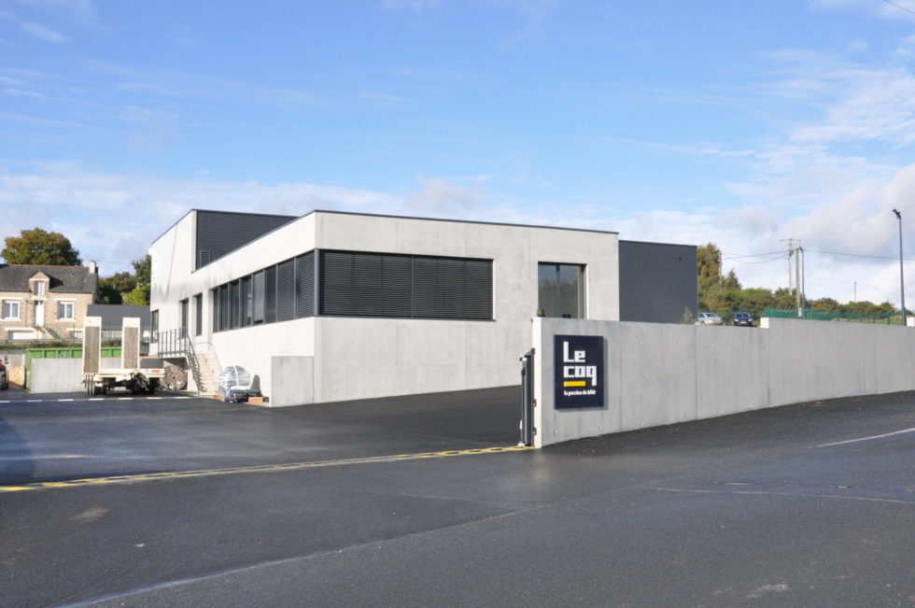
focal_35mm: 36
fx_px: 914
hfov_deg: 53.2
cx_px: 458
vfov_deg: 36.8
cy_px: 304
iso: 1600
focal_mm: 24
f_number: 10
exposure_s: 1/2500
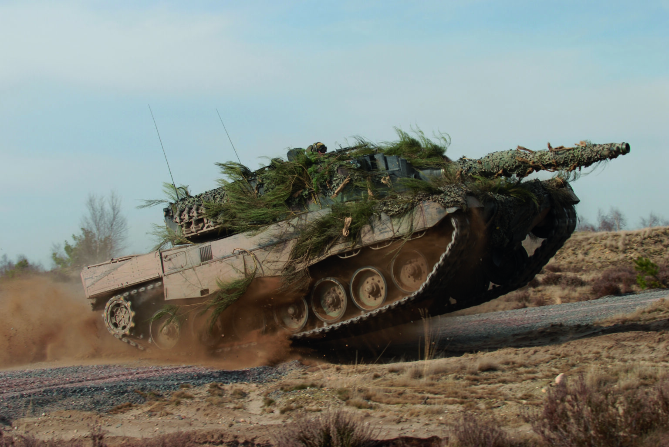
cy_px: 224
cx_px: 334
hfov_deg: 19.4
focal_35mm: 105
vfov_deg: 13.1
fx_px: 1953
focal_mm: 70
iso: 200
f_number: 8
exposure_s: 1/250
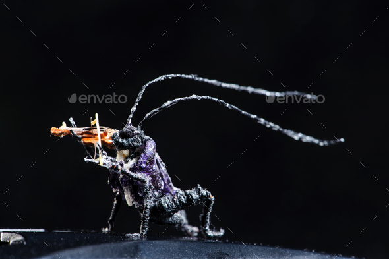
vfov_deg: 13.0
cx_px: 194
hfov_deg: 19.5
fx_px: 1134
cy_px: 130
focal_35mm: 105
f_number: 22
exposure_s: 1/80
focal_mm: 105
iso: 100
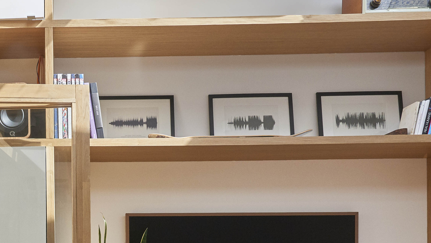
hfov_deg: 37.2
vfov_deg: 22.2
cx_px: 5
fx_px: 571
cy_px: 289
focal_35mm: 50
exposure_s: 1/80
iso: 400
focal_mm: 15
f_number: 13
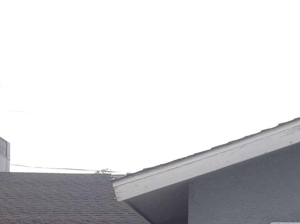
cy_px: 258
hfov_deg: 20.8
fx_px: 814
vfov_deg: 15.2
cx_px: 215
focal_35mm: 94
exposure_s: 1/1043
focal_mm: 4.28
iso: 50
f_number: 2.4
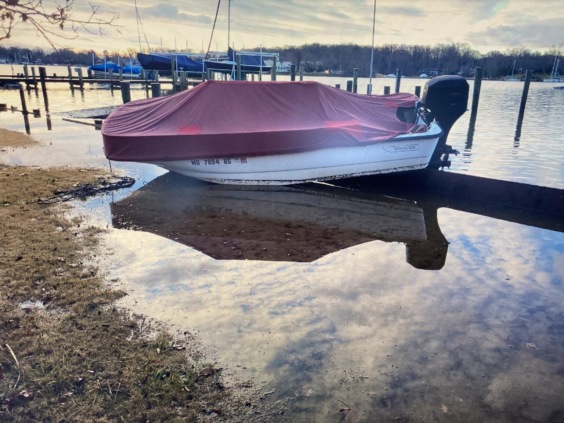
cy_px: 212
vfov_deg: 53.1
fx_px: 424
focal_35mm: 26
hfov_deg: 67.3
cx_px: 282
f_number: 1.8
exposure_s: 1/72
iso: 125
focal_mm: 4.25
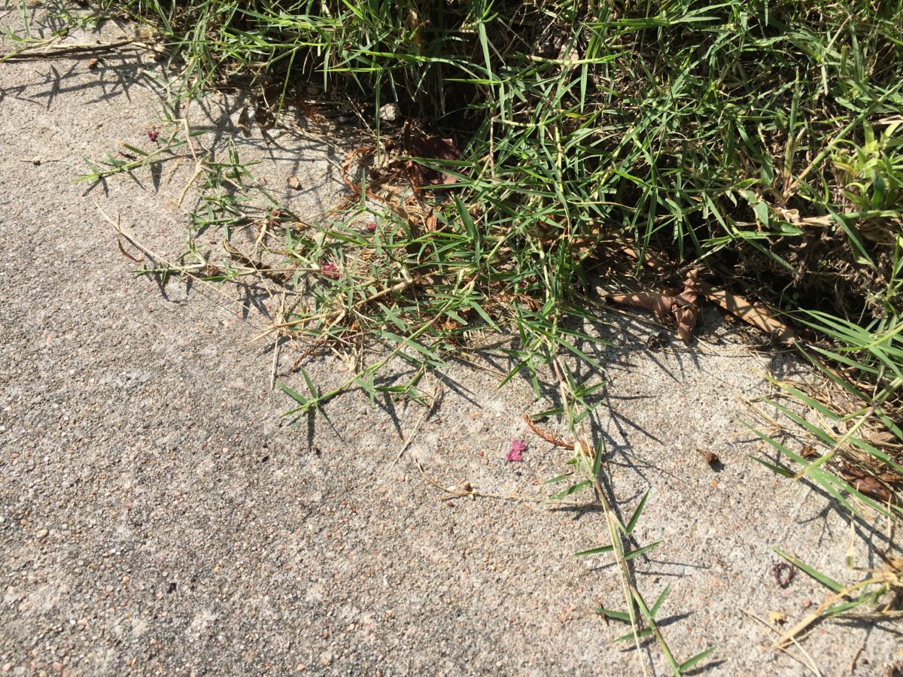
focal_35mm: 29
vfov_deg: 48.2
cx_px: 452
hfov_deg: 61.7
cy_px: 338
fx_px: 756
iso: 25
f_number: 2.2
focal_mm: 4.15
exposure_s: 1/1570
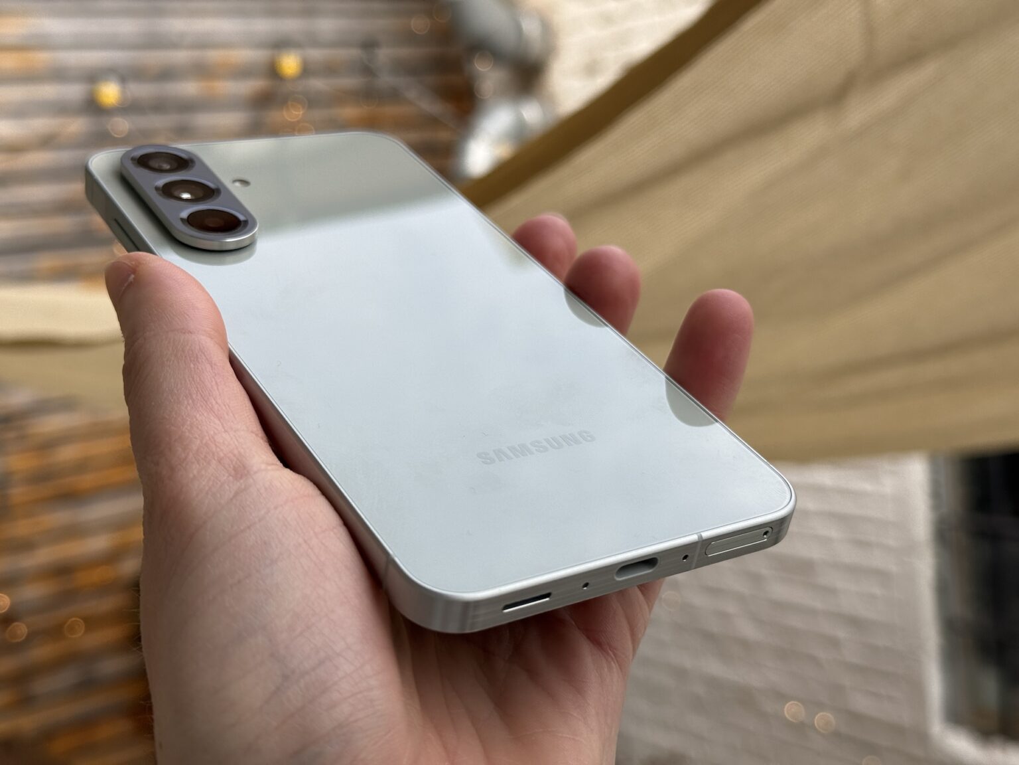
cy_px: 382
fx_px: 1413
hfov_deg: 39.7
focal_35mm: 48
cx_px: 510
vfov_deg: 30.3
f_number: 1.78
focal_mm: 6.76
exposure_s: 1/641
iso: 64
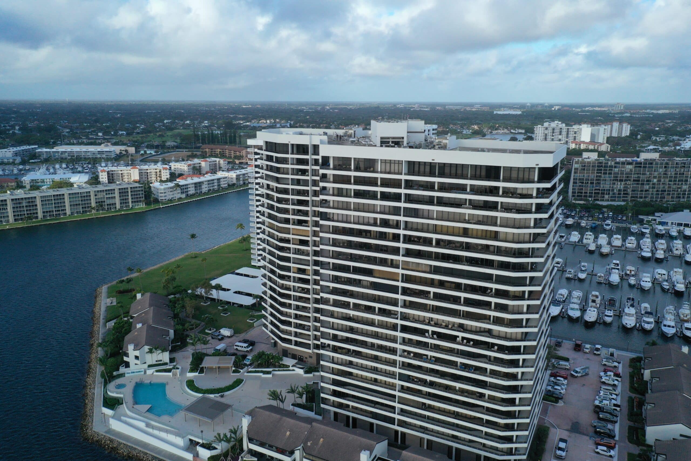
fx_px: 537
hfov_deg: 65.5
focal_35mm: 28
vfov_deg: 46.4
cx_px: 346
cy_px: 230
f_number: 5.6
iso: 320
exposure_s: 1/30
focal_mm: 10.26
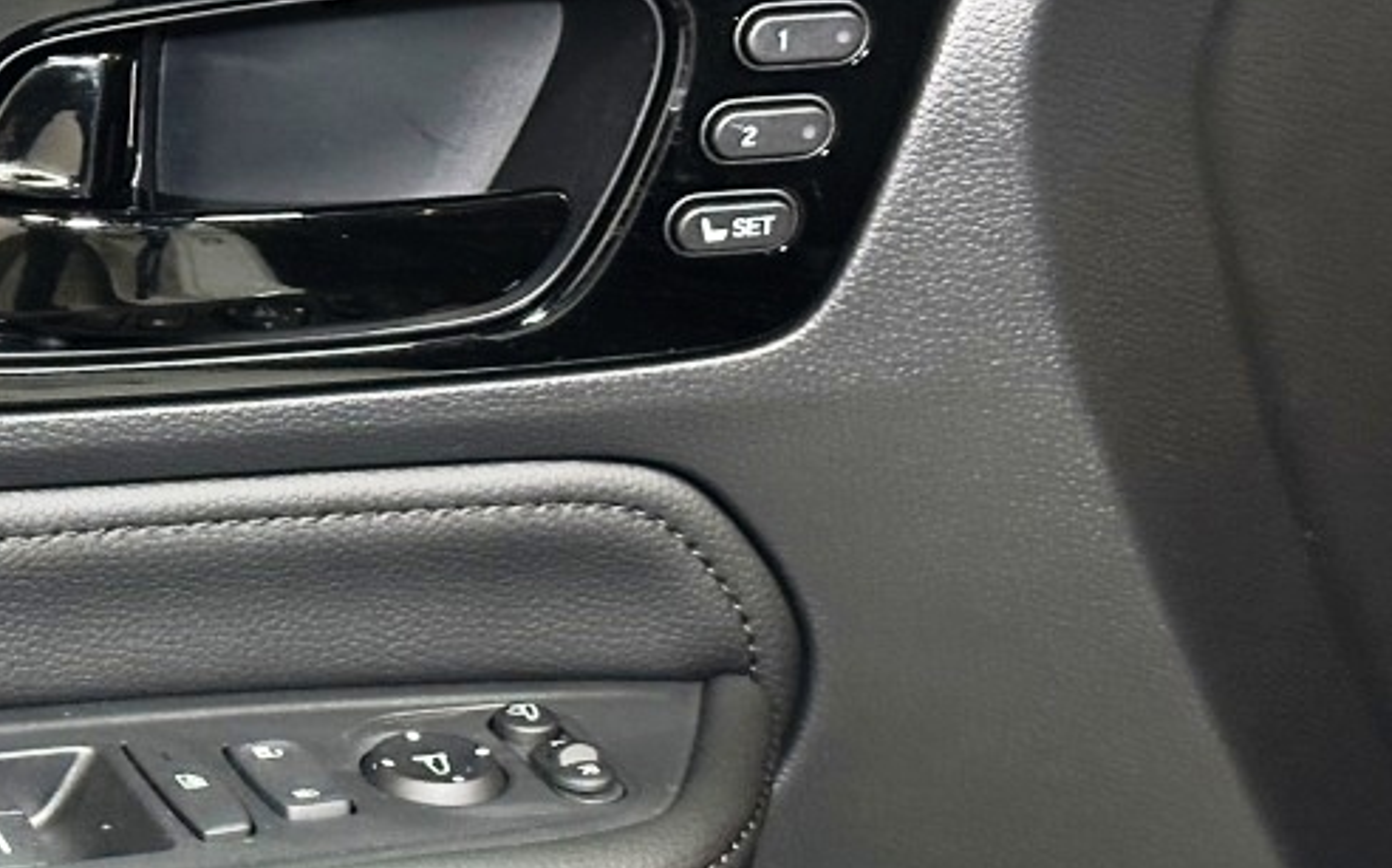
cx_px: 14
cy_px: 761
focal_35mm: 106
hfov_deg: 19.1
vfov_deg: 12.3
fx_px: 4019
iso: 640
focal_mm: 6.86
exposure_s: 1/24
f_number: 1.78
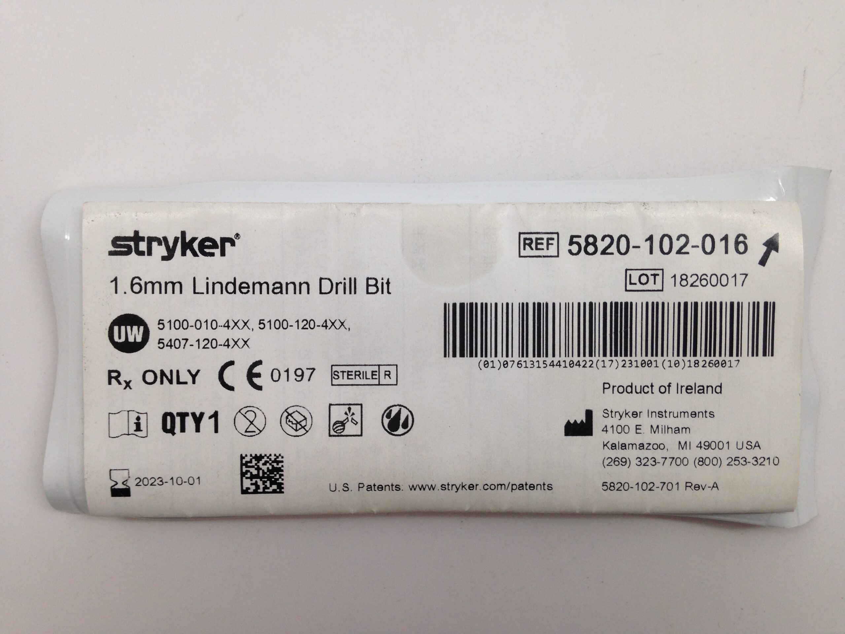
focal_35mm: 33
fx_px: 806
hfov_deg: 55.4
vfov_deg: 42.9
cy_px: 317
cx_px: 422
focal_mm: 4.12
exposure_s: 1/60
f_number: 2.4
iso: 64
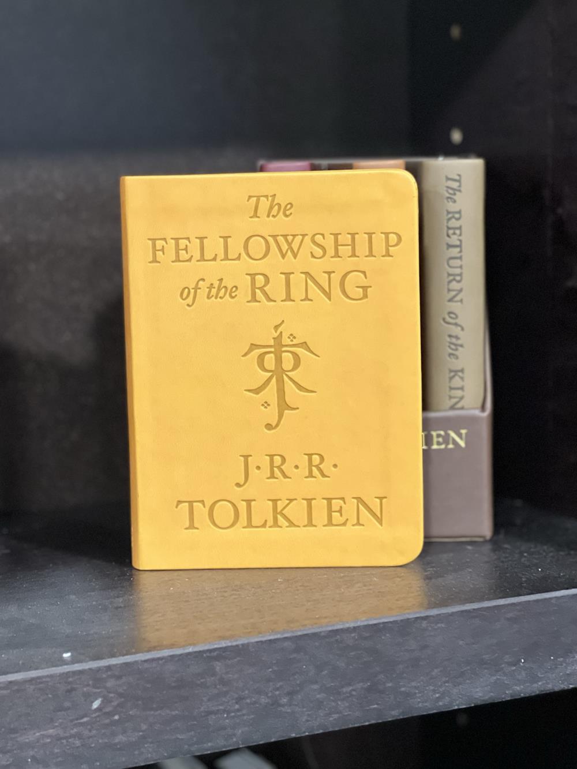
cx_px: 288
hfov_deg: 19.1
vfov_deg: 25.3
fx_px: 1711
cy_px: 384
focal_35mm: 77
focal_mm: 9
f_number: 2.8
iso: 400
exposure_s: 1/20
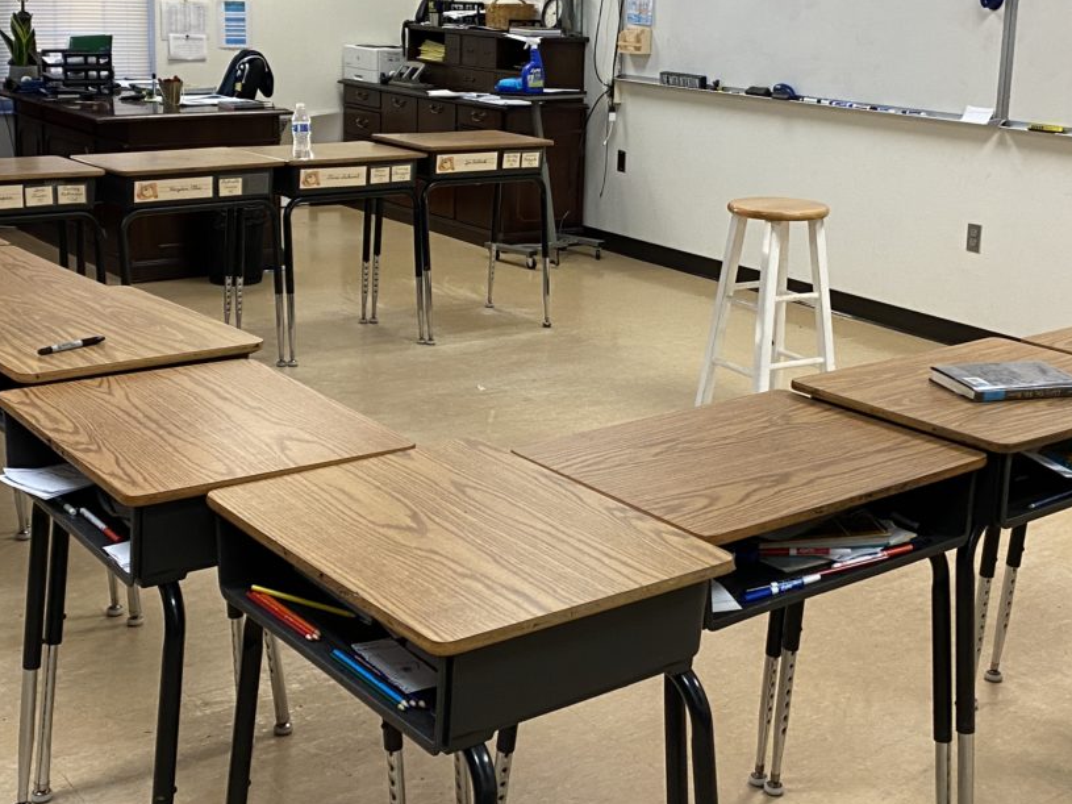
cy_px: 241
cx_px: 579
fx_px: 1517
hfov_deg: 38.9
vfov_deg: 29.4
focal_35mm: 49
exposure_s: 1/60
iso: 100
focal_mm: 4.25
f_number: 1.8
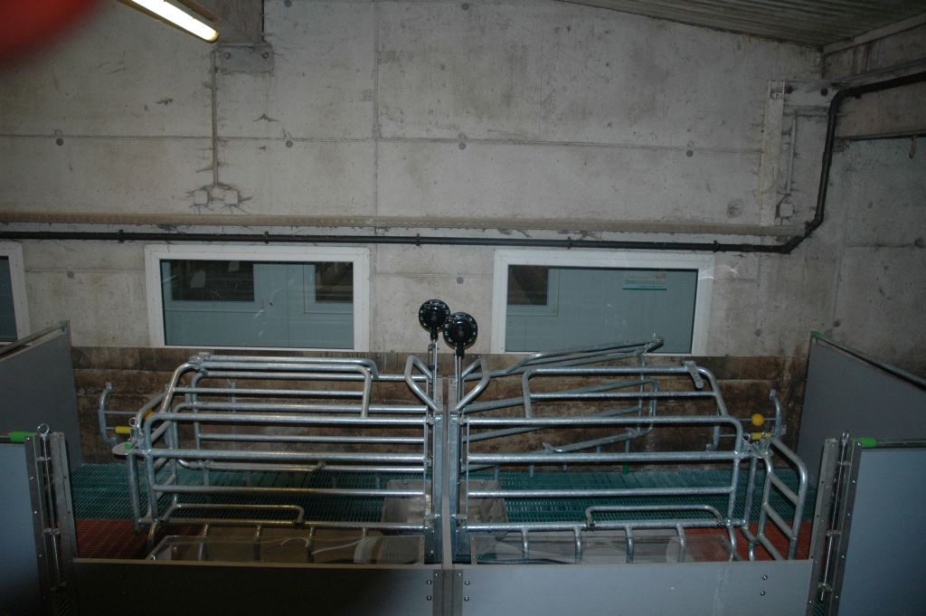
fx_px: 694
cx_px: 463
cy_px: 308
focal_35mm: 27
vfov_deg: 47.9
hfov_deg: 67.4
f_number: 3.5
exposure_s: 1/60
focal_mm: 18
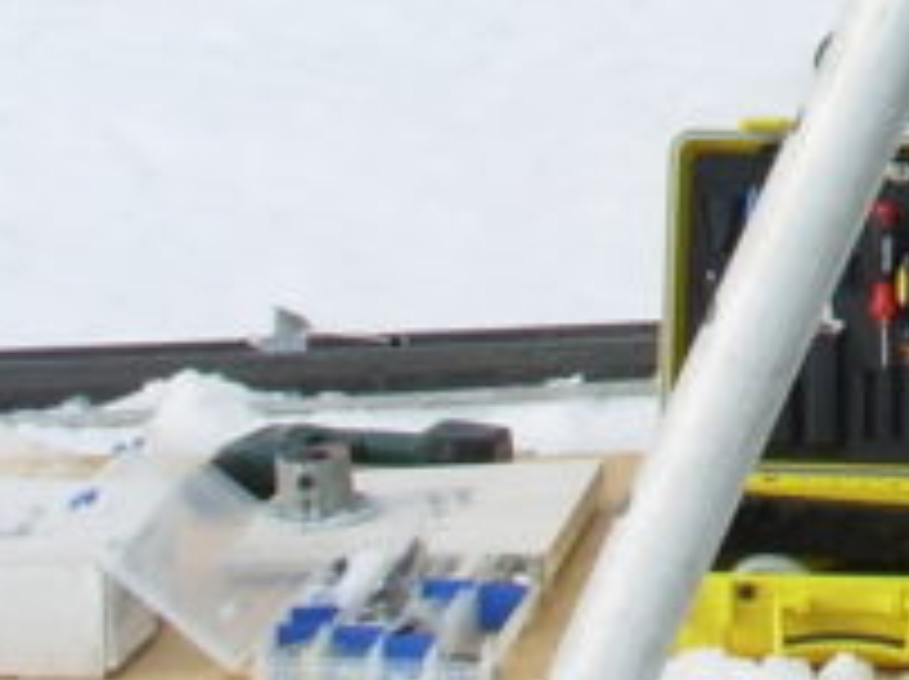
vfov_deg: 7.5
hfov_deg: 9.5
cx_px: 1890
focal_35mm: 193
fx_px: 5062
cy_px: -545
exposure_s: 1/483
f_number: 4.9
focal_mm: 6.3
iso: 50
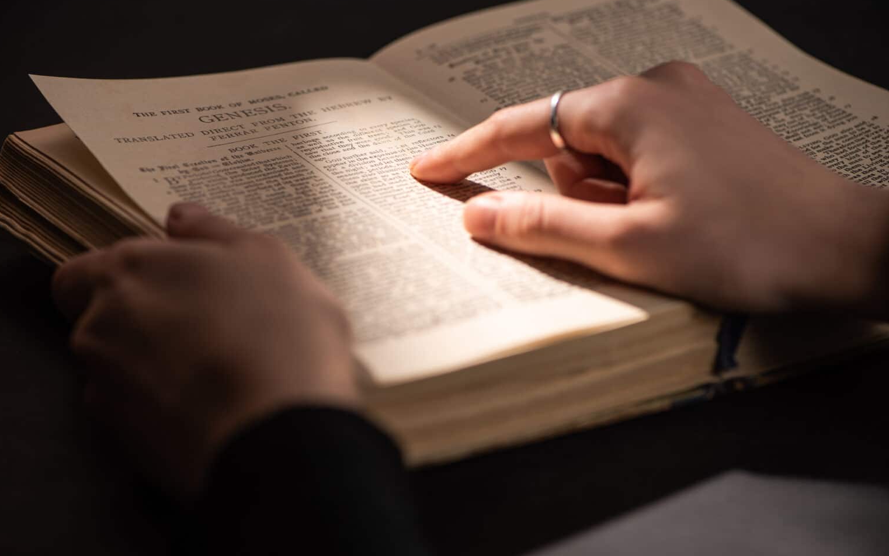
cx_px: 442
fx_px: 2617
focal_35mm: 108
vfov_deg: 12.1
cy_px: 272
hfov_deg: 19.3
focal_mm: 105
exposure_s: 1/8
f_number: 5.6
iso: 64
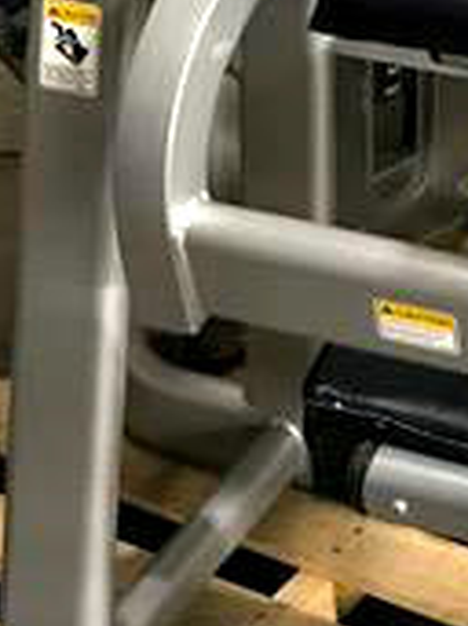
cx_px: 687
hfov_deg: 13.3
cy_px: -121
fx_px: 1895
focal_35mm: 105
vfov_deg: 17.8
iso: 100
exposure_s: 1/9
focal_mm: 3.99
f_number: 1.8
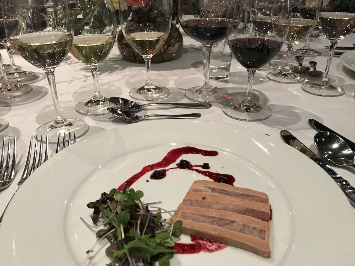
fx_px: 287
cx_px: 178
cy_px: 133
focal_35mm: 28
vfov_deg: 49.8
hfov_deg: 63.4
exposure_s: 1/7
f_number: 1.8
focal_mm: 3.99
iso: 100
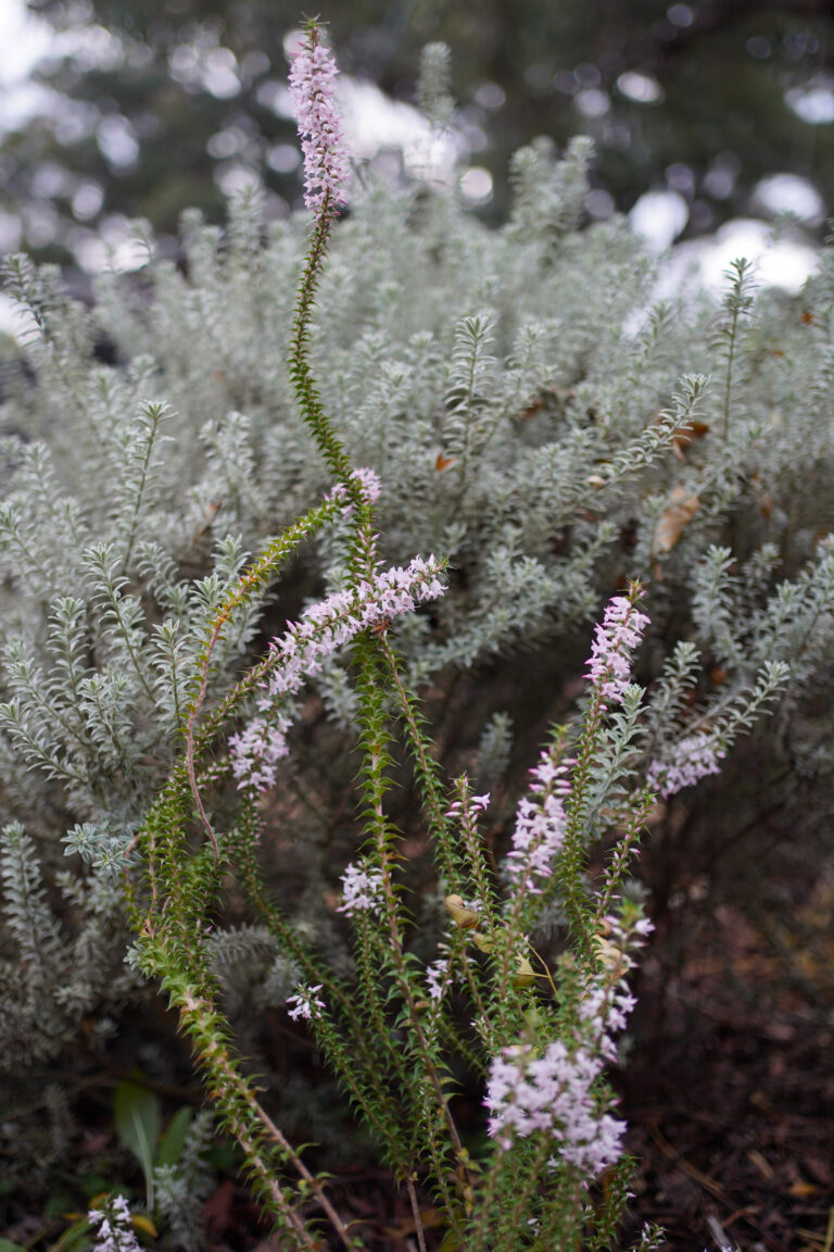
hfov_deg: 37.9
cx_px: 417
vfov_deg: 54.4
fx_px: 1216
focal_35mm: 35
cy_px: 626
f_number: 1.8
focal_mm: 35
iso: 200
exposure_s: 1/320
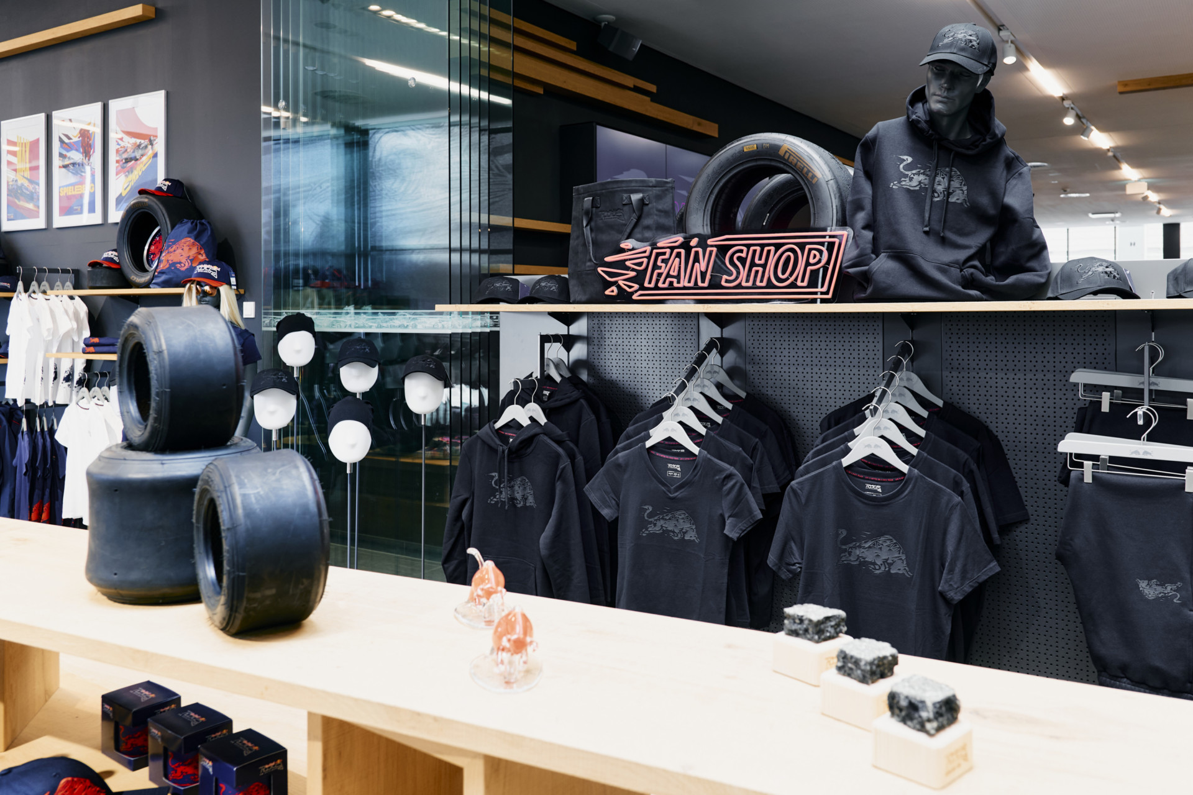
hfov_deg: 63.7
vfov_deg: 45.0
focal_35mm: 29
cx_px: 596
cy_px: 398
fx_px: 961
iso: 200
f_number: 5.6
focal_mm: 29
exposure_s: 1/20
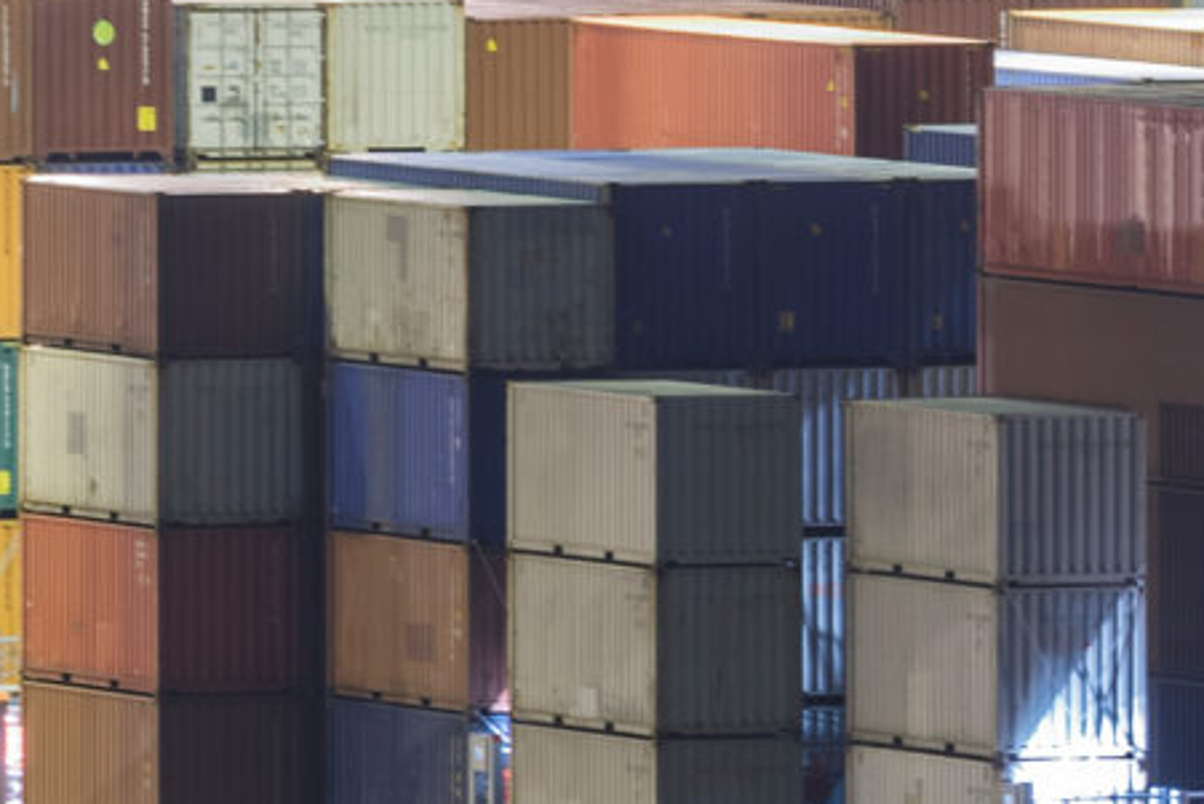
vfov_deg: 1.1
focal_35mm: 1225
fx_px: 40980
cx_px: 2632
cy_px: 1104
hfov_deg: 1.7
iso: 200
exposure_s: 8
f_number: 11
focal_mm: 270
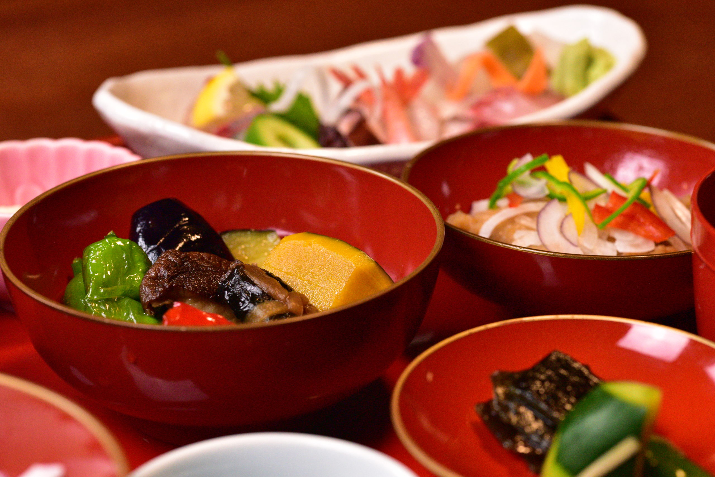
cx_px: 358
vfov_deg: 13.1
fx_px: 2086
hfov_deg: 19.4
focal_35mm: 105
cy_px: 238
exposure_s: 1/125
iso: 9000
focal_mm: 105
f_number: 9
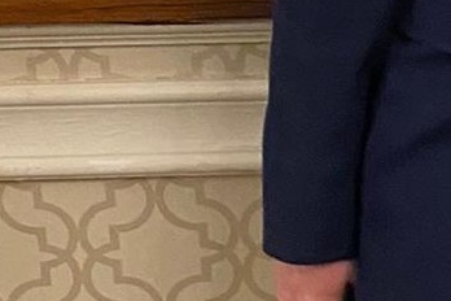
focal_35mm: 149
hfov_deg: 12.7
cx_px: 763
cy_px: 27
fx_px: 1866
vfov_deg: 9.2
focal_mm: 4.25
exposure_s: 1/30
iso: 640
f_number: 1.8
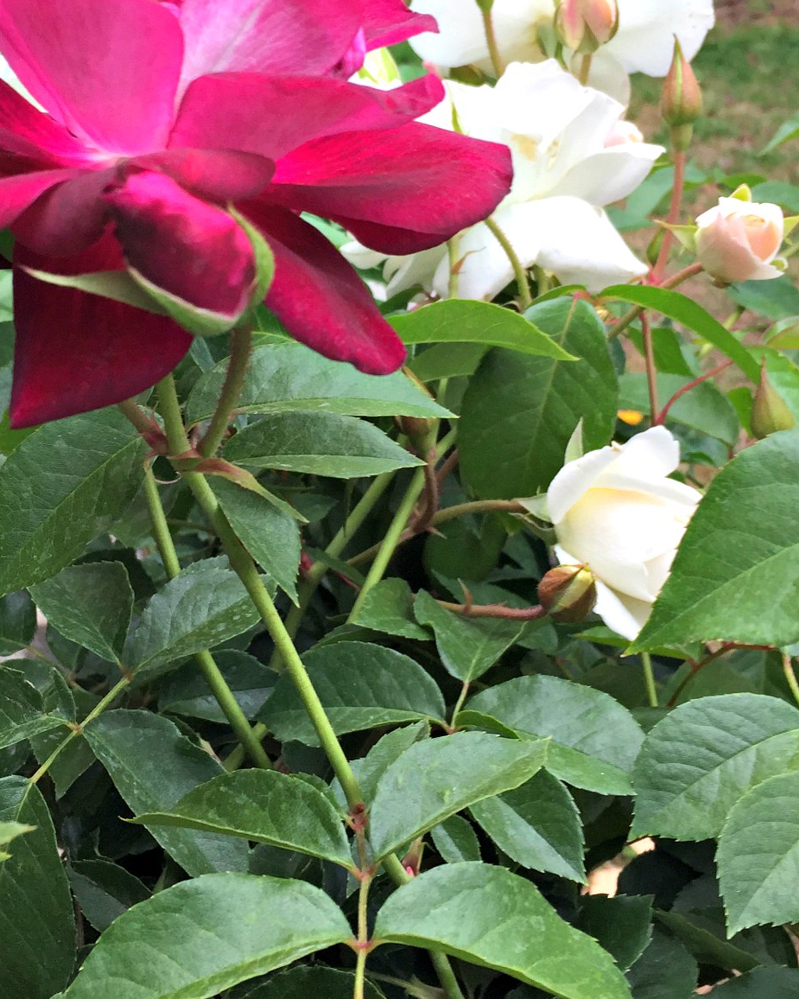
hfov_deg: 32.0
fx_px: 1389
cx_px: 315
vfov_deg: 39.4
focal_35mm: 47
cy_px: 407
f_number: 2.2
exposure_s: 1/120
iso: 50
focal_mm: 4.15
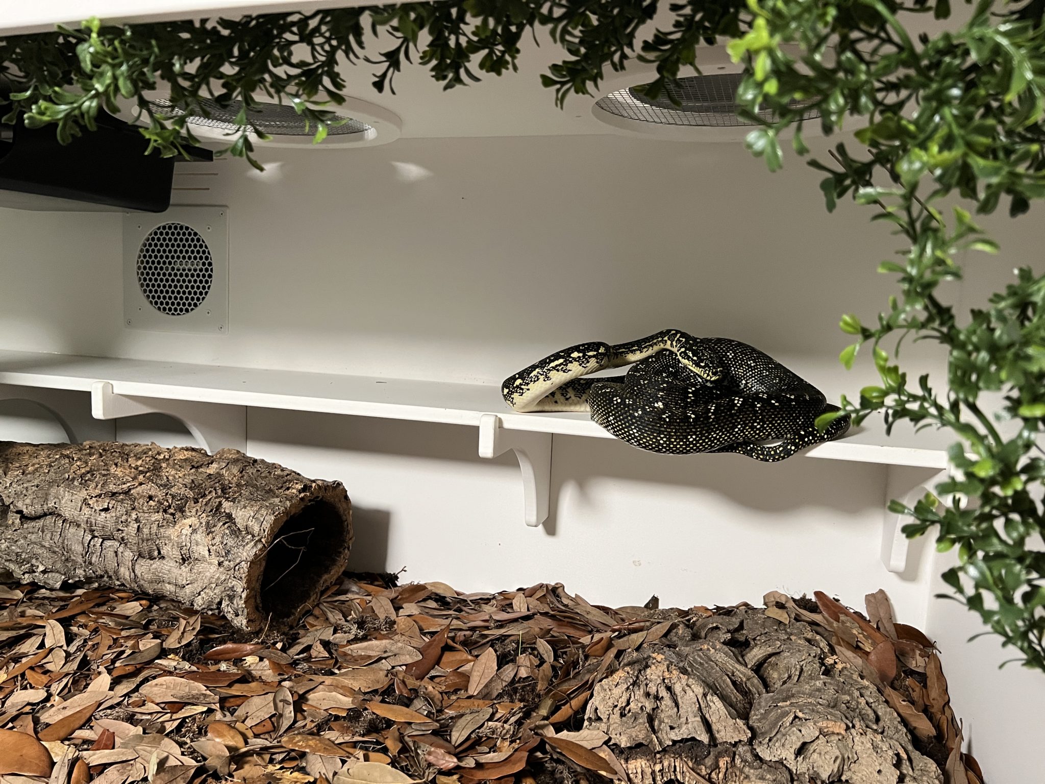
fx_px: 785
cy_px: 392
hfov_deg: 67.3
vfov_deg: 53.1
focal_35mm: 26
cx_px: 522
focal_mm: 5.7
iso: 320
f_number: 1.5
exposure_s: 1/60
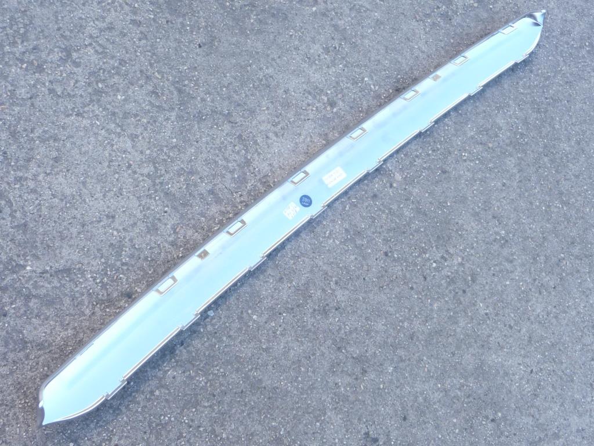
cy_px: 223
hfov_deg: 47.9
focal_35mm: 39
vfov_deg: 36.8
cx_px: 297
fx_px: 669
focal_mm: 4.7
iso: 100
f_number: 3.3
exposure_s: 1/80
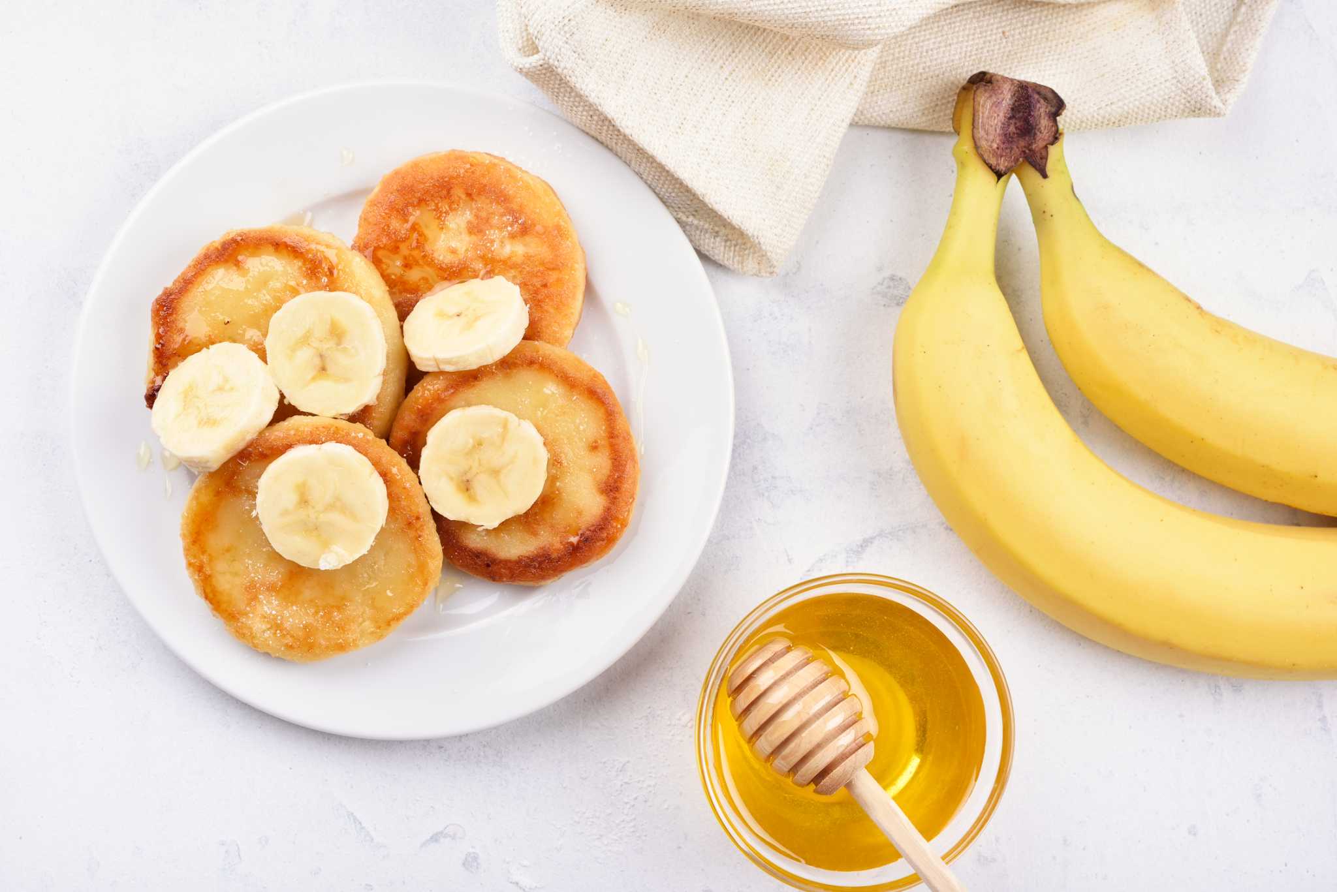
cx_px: 668
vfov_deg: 22.6
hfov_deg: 33.4
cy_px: 446
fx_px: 2229
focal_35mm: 60
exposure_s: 1/160
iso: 100
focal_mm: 60
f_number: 11
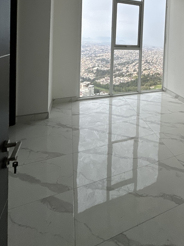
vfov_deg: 63.0
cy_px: 47
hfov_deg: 49.6
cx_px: 162
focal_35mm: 25
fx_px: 177
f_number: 2.2
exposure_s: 1/97
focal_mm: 2.22
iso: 320
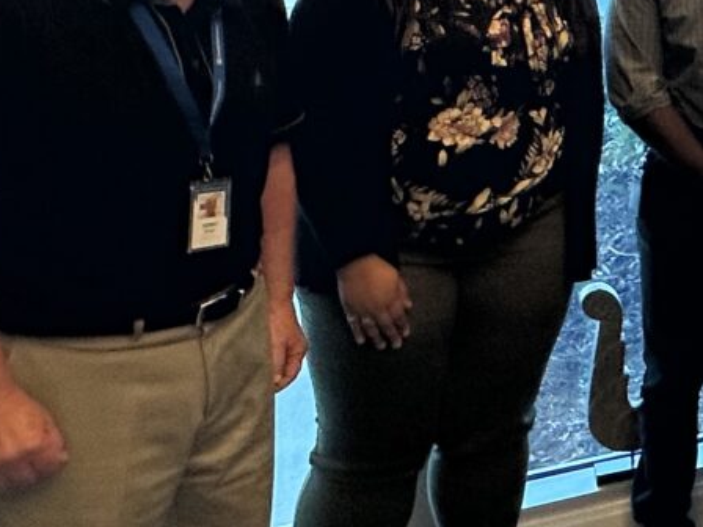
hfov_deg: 22.1
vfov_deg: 21.7
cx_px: 1182
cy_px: -50
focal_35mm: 64
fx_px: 1300
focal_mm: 2.22
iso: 125
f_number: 2.2
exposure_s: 1/120
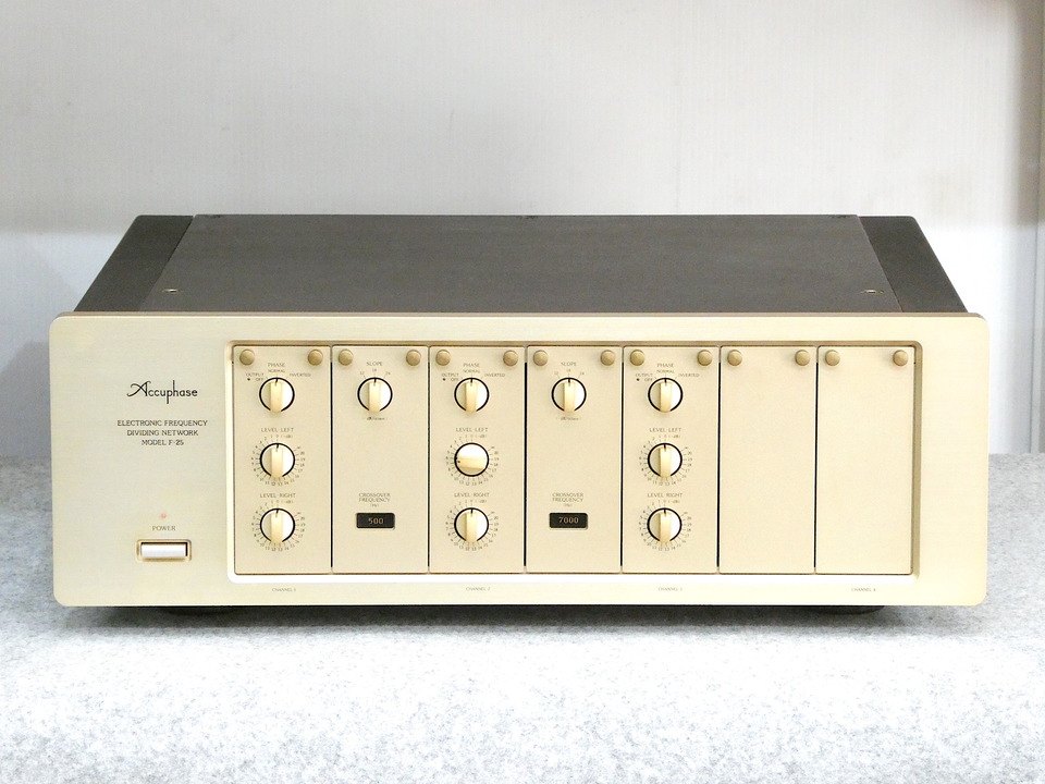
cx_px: 522
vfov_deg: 11.0
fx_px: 4075
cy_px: 392
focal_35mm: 135
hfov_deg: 14.6
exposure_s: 1/60
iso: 1600
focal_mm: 24.2
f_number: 5.3
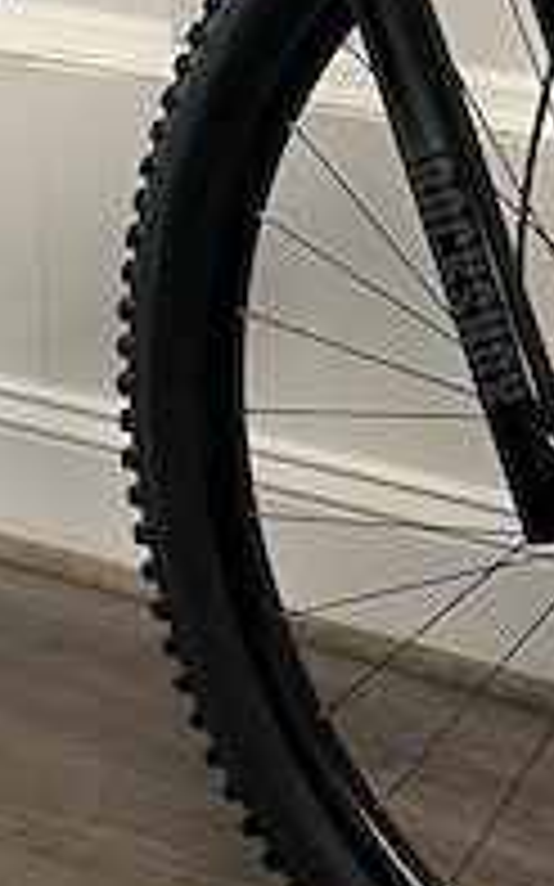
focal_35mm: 112
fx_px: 2708
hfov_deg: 11.7
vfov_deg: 18.3
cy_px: 85
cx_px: 261
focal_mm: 5.1
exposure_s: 1/65
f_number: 1.6
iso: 125
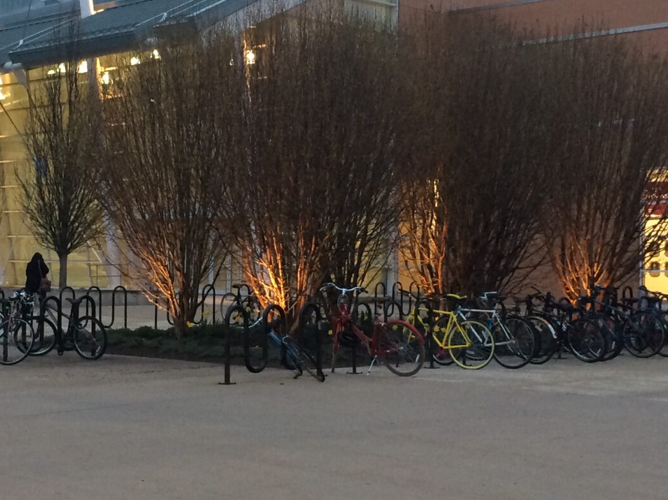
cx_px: 182
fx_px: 1370
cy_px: 202
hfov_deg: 27.1
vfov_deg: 20.7
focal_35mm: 71
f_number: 2.2
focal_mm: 4.15
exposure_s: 1/30
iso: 100
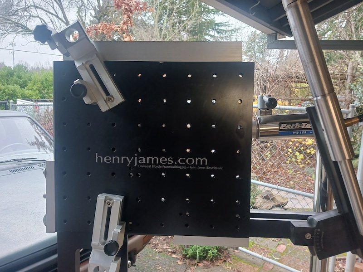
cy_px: 136
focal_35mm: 27
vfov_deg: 51.4
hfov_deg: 65.3
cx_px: 182
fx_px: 283
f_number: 1.8
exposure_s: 1/60
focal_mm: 4
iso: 80
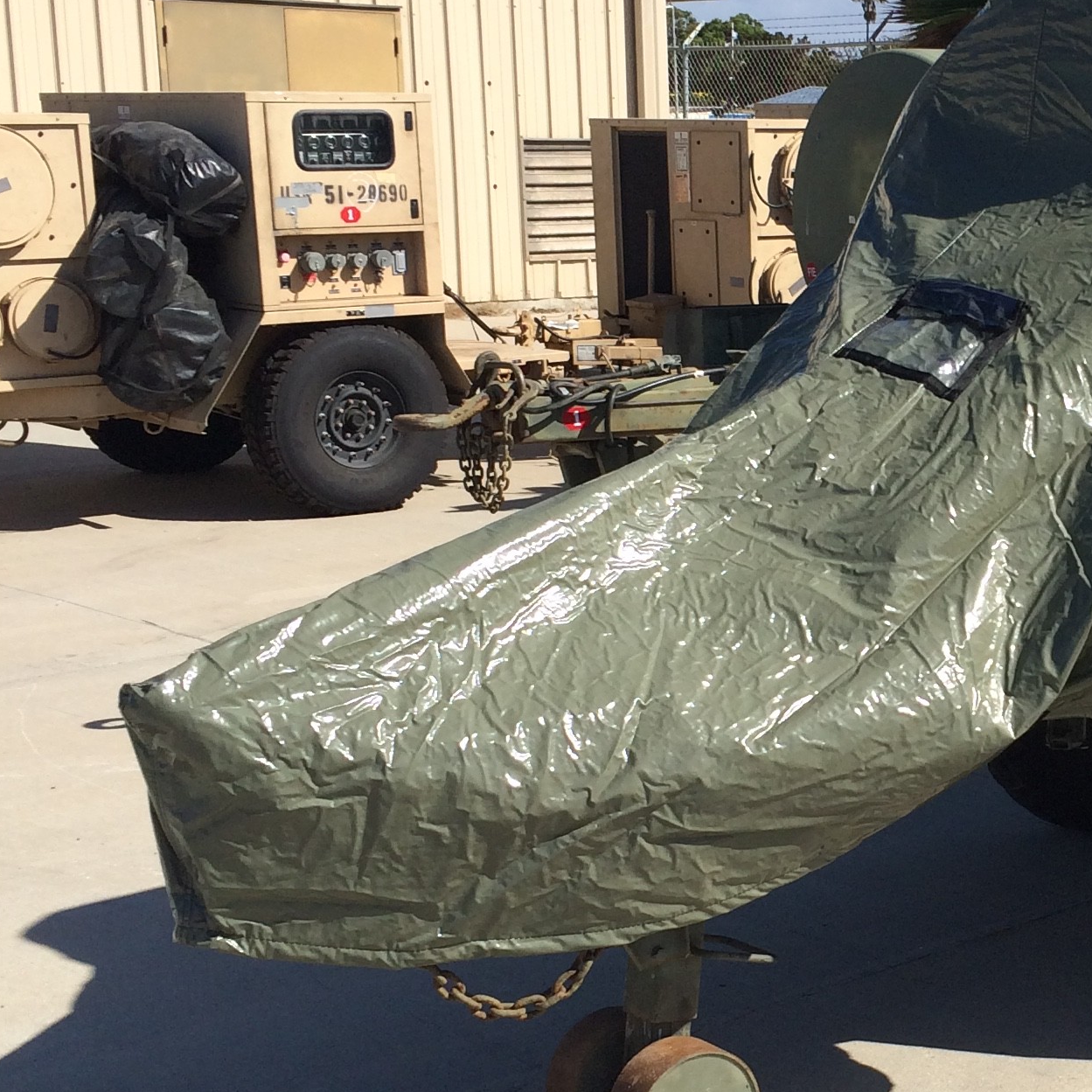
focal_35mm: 67
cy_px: 626
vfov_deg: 25.7
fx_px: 2391
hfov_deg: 24.7
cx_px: 1051
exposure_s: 1/2415
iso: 32
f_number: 2.2
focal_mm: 4.15
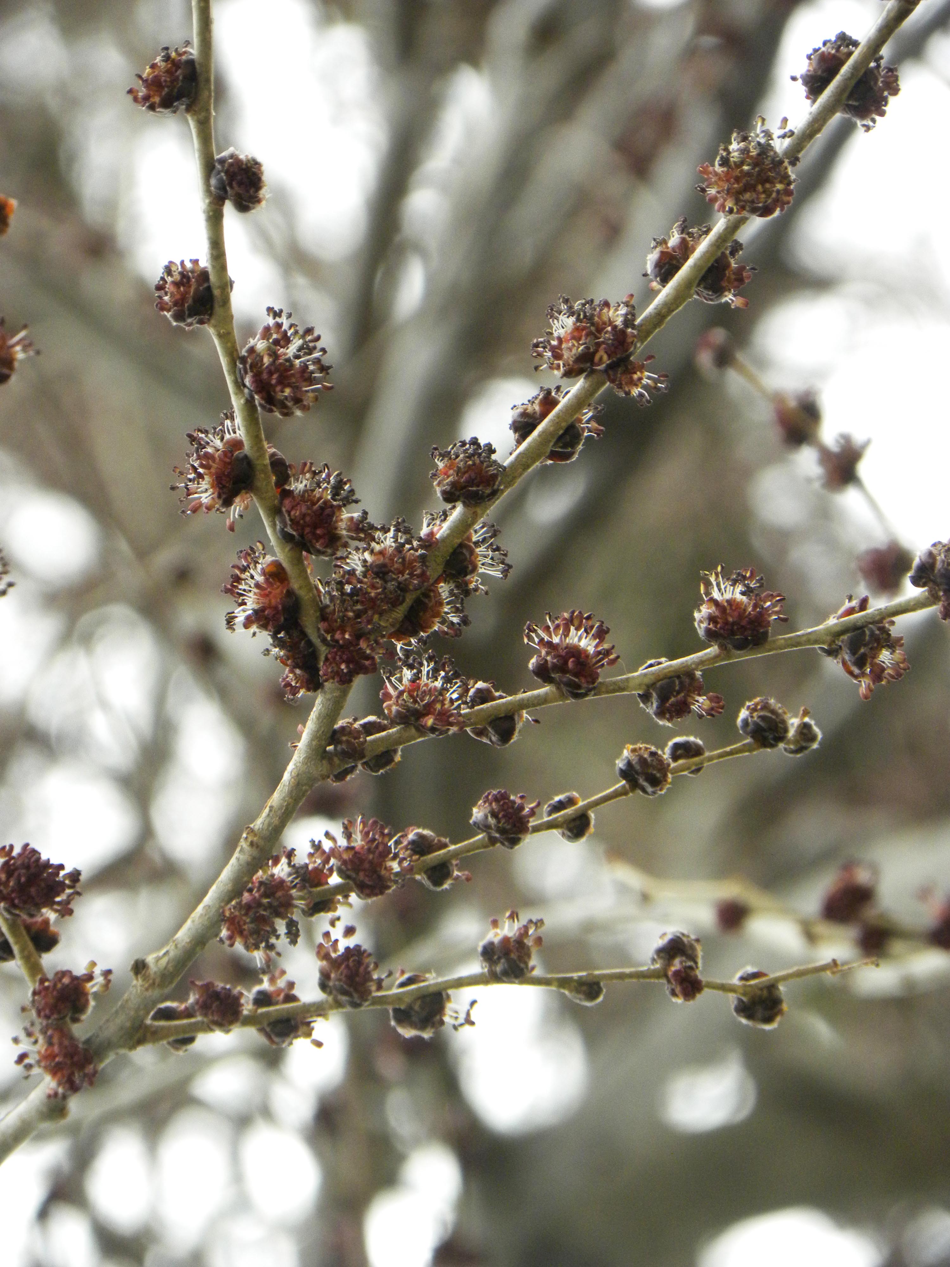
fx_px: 12331
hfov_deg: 4.4
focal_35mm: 337
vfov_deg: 5.9
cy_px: 634
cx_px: 475
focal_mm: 59.9
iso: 334
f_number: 5
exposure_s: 1/186
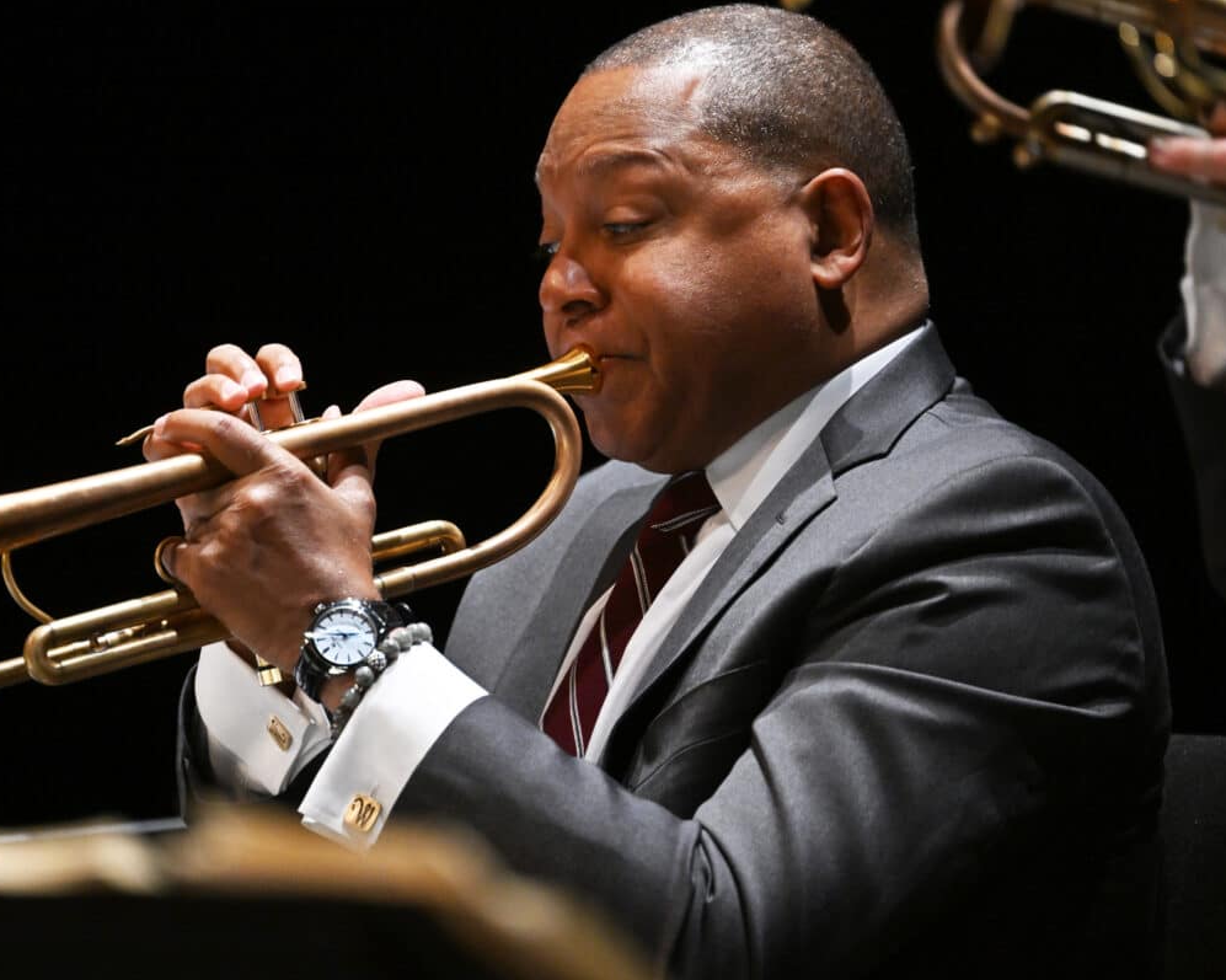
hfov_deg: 4.3
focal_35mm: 452
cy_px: 489
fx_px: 16396
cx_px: 505
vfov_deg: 3.4
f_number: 5.6
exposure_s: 1/125
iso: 3200
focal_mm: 400
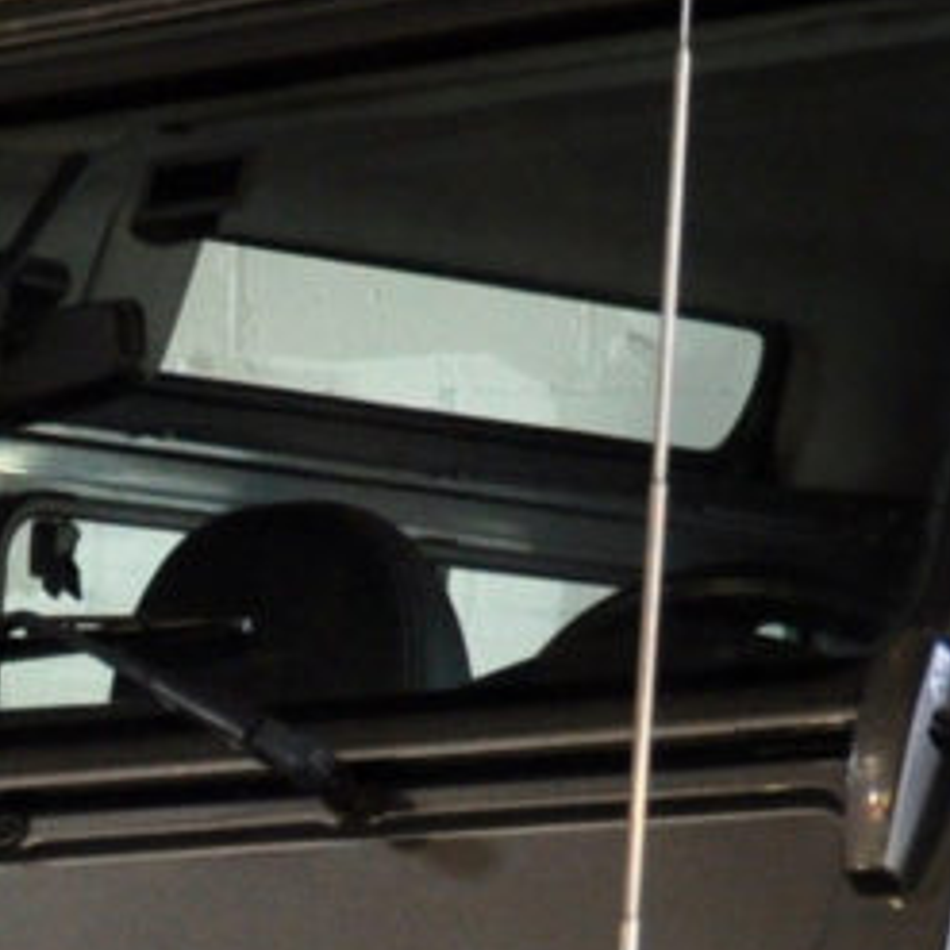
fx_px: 7203
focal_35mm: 232
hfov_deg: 7.5
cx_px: -188
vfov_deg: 7.3
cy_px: 1919
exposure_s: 1/60
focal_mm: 22
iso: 400
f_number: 4
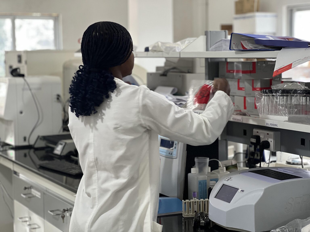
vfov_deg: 19.1
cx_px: 155
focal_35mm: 77
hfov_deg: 25.3
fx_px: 690
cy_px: 116
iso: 160
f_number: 2.8
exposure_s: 1/40
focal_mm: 9
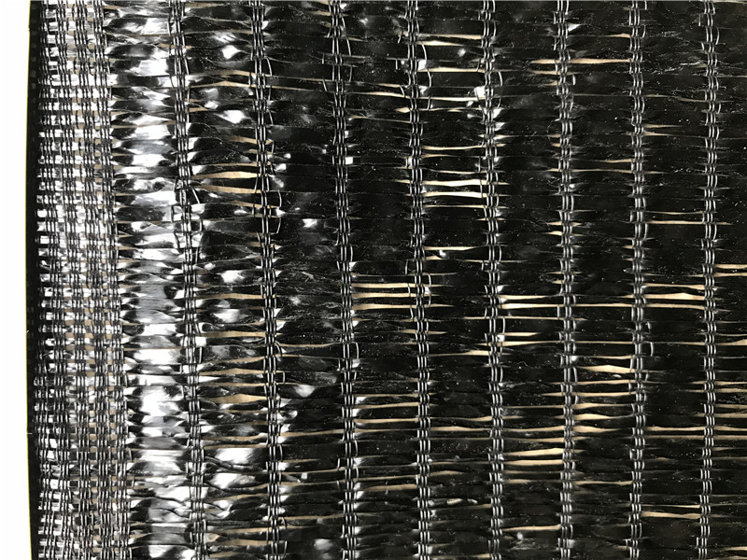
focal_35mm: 28
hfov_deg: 63.4
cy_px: 280
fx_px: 604
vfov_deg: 49.7
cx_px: 374
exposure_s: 1/33
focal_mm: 3.99
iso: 40
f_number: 1.8
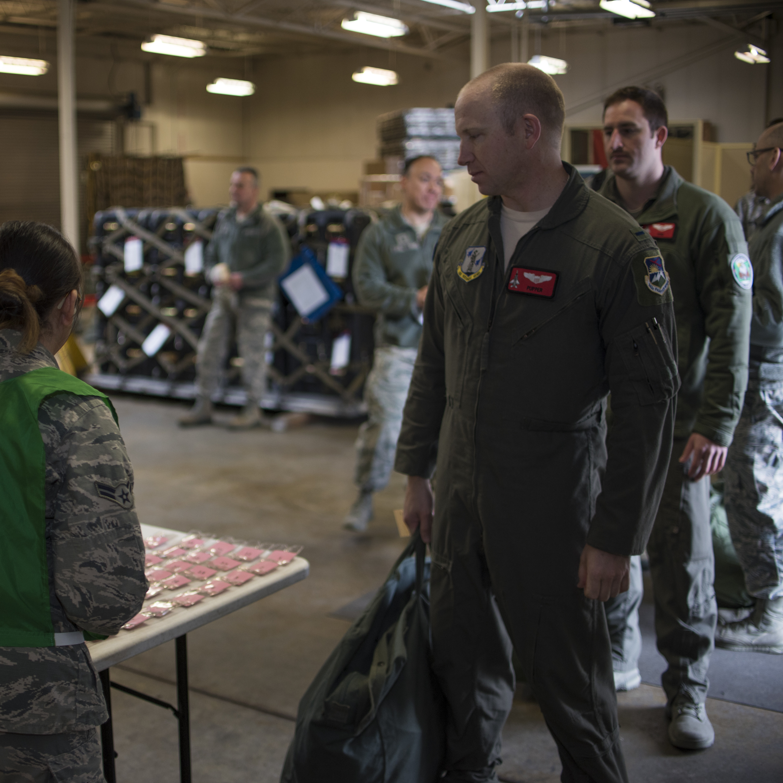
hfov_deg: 37.1
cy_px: 392
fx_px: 1152
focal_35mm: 45
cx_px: 259
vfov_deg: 37.6
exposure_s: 1/125
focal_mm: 35
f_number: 1.8
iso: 320
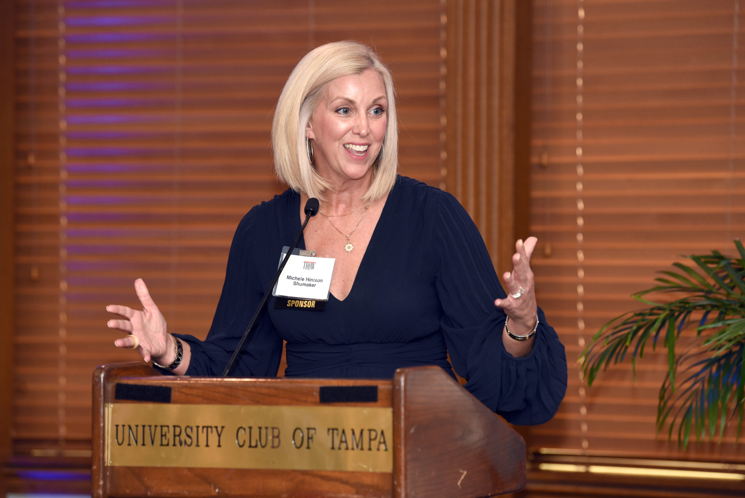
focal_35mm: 150
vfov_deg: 9.2
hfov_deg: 13.7
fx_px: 3105
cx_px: 372
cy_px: 249
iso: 1250
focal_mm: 150
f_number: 4
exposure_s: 1/100
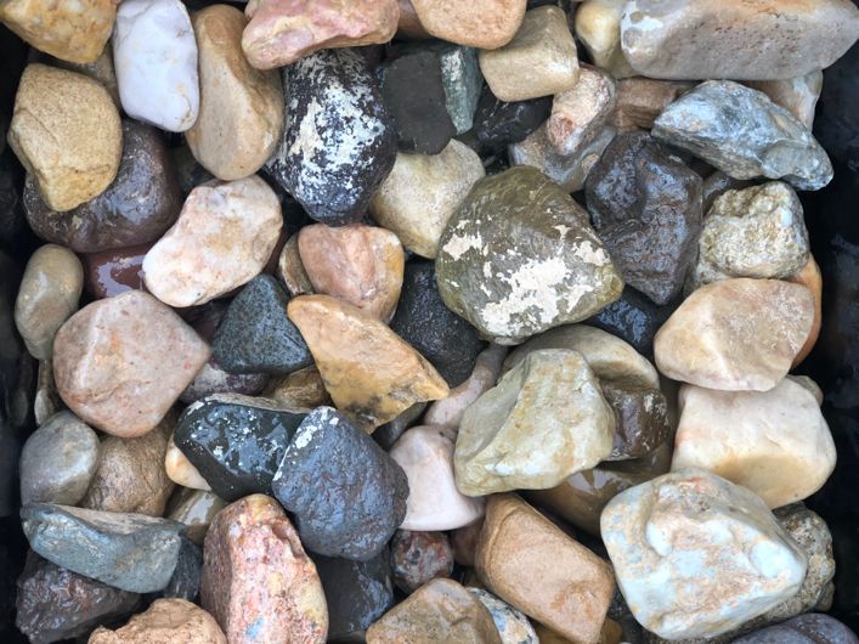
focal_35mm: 57
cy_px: 322
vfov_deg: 25.7
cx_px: 430
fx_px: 1414
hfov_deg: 33.8
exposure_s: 1/30
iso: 25
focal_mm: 6.6
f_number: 2.8
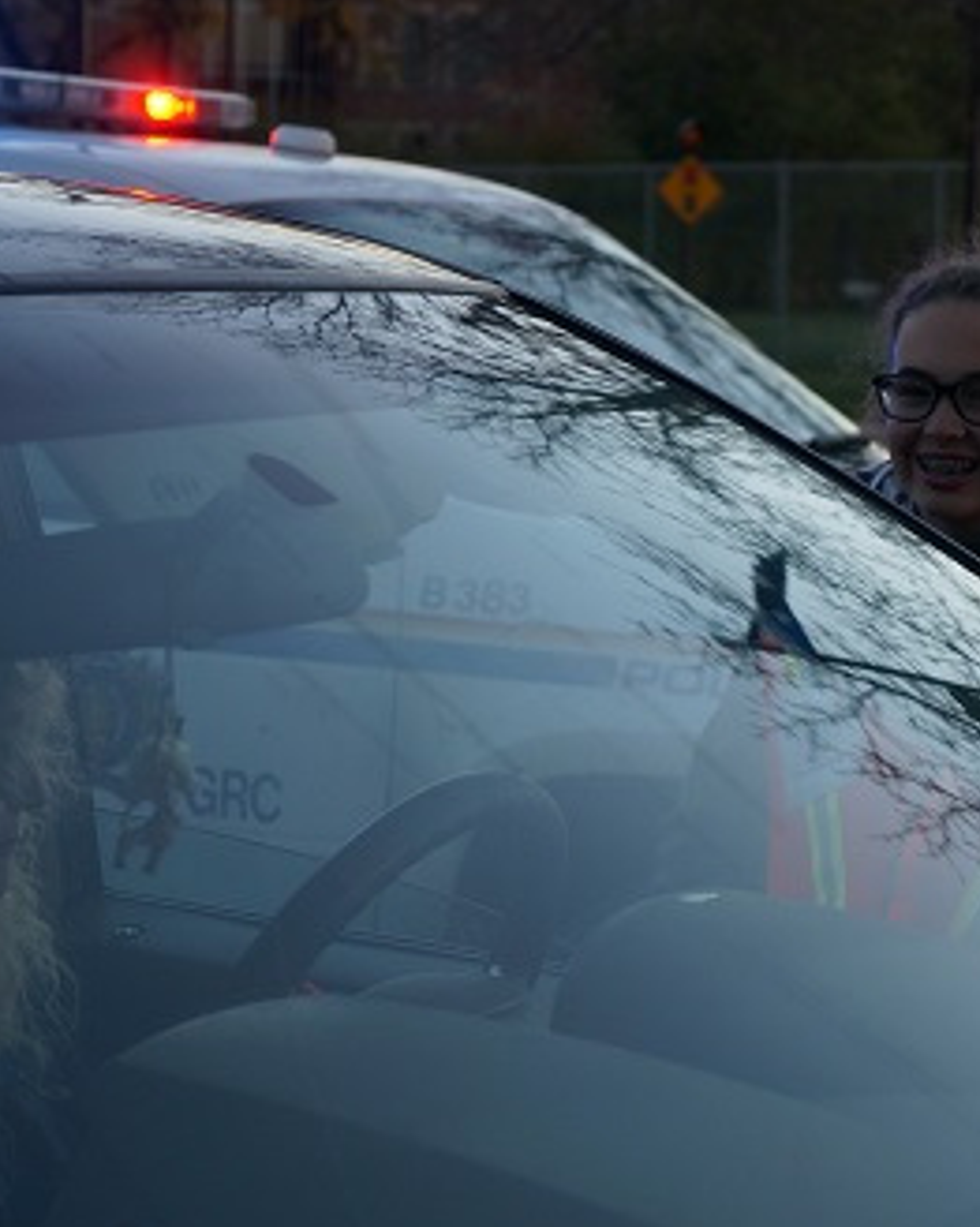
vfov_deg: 15.7
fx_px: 4454
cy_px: 608
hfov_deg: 12.5
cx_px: 658
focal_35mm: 123
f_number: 5.6
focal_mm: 55
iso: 250
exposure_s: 1/160
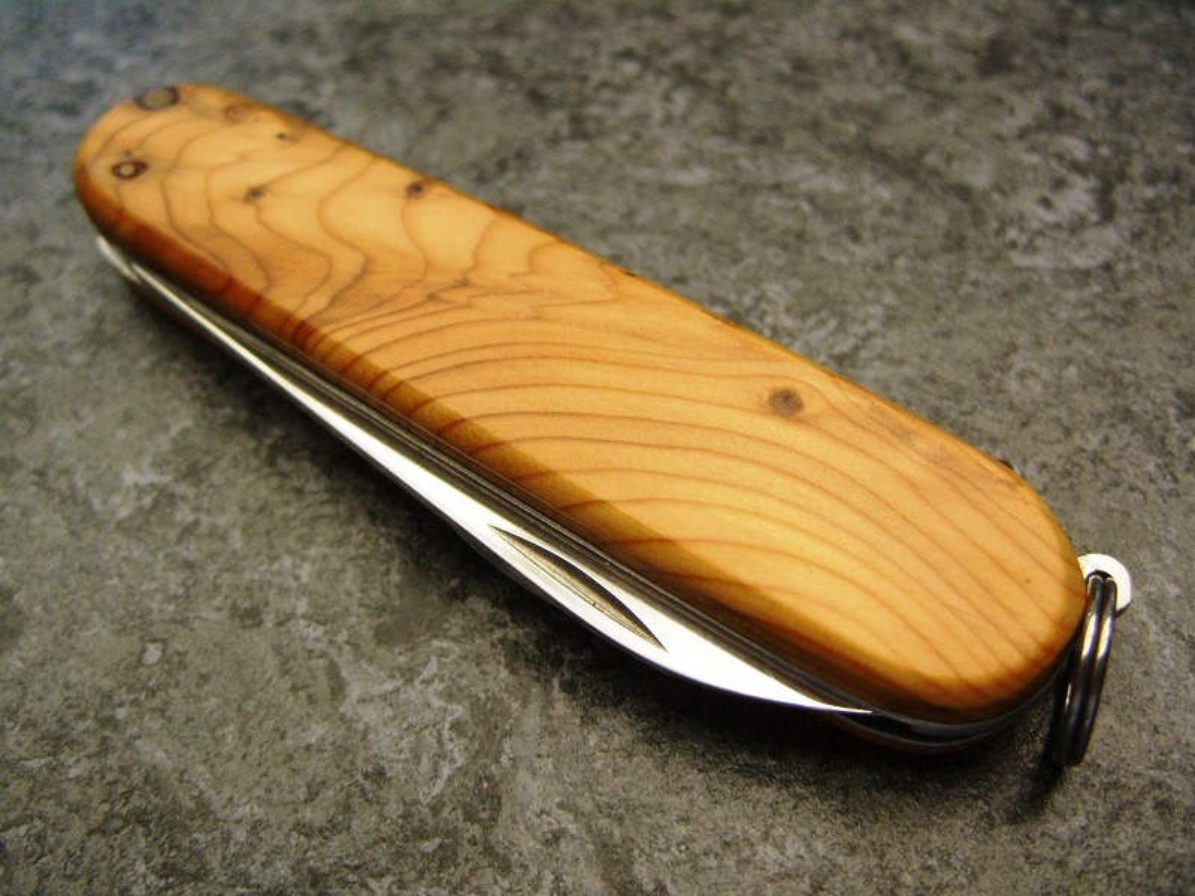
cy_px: 448
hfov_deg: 52.6
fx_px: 1208
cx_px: 598
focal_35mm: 35
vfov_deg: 40.7
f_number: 2.8
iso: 100
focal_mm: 7.8
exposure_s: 1/60
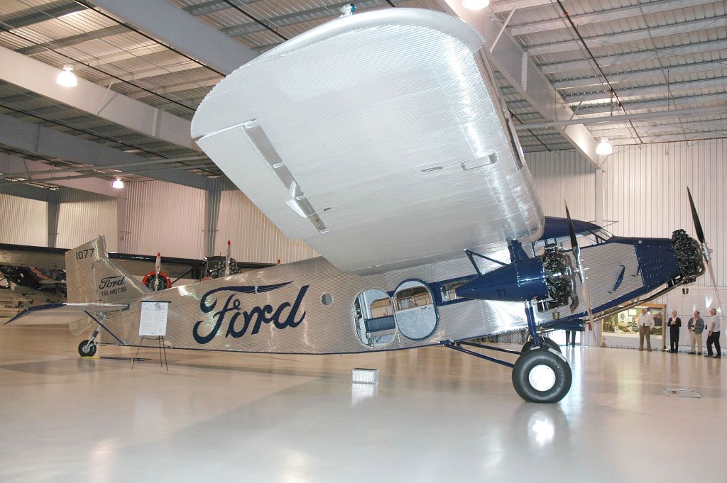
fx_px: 666
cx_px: 364
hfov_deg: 57.3
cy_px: 242
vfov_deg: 39.9
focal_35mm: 33
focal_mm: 22
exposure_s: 1/60
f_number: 4
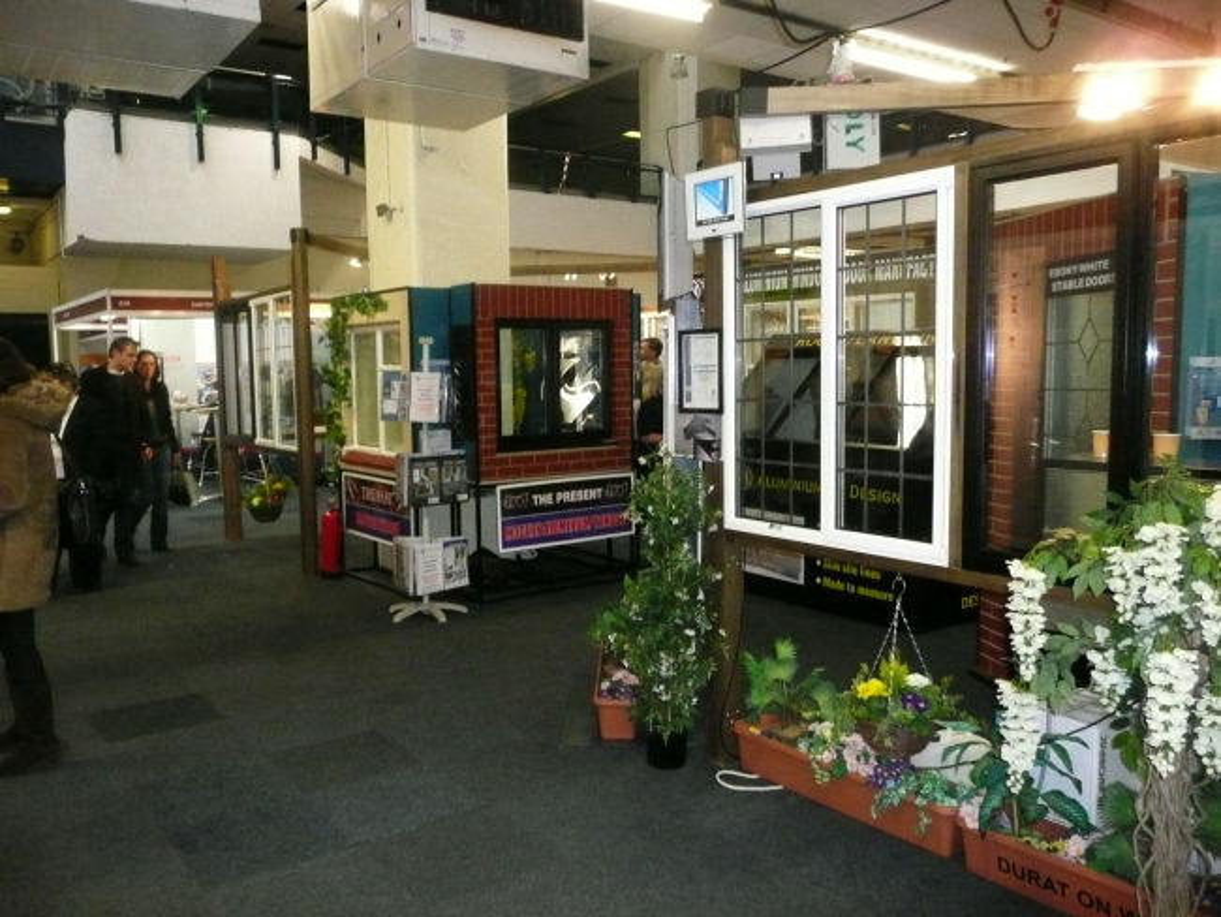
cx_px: 610
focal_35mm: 28
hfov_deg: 63.4
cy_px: 458
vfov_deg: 49.8
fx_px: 988
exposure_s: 1/30
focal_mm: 4.6
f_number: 3.3
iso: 640
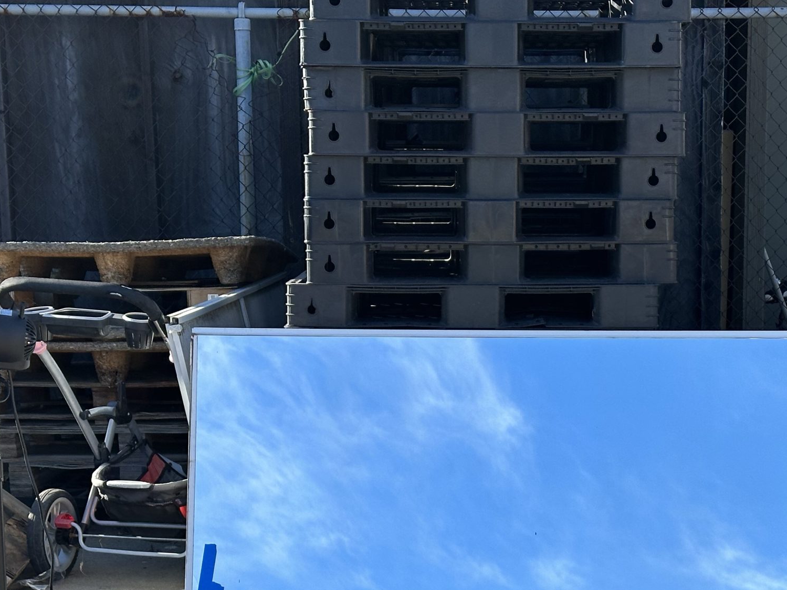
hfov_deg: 23.7
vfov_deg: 17.8
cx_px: 522
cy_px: 487
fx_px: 1864
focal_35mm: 82
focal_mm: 6.86
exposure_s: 1/1815
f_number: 1.78
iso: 64
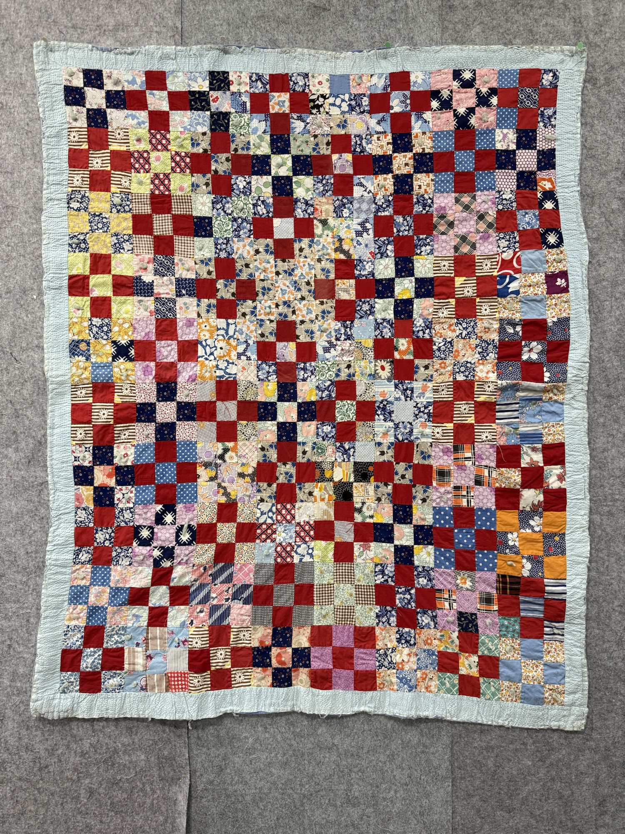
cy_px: 417
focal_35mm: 24
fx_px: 578
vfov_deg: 71.6
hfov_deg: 56.8
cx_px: 312
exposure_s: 1/60
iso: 250
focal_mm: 6.76
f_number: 1.78
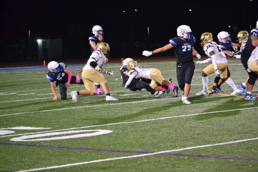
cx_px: 129
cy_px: 86
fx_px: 1053
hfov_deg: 14.0
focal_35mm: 147
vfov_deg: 9.3
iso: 3200
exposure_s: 1/160
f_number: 4.5
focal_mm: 98
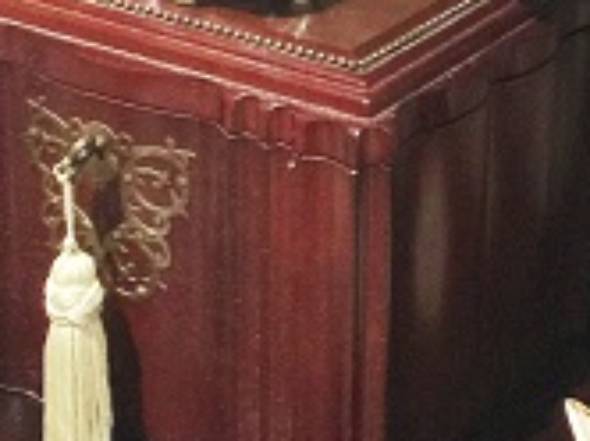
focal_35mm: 128
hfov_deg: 15.2
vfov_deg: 11.5
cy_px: 105
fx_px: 2178
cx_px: 586
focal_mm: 4.15
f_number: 2.2
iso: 100
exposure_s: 1/4
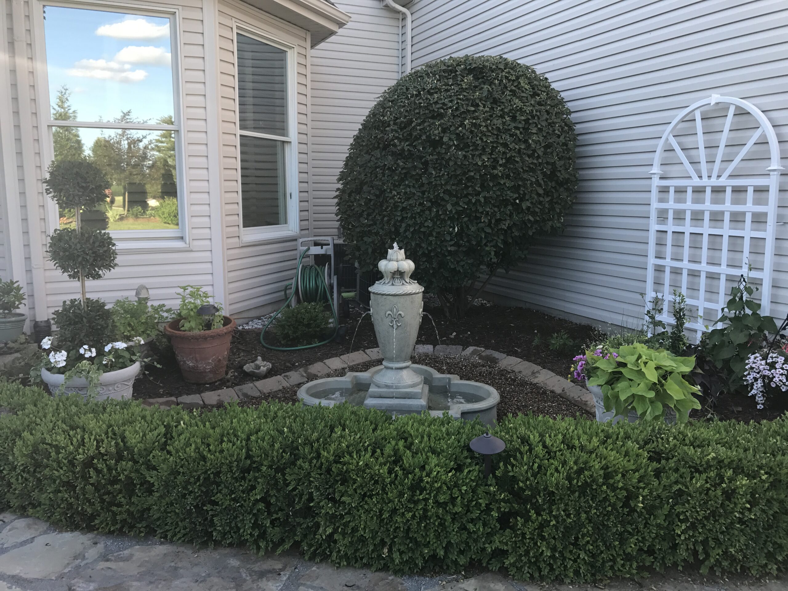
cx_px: 394
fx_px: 637
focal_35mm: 28
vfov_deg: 49.7
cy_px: 296
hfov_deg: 63.4
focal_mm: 3.99
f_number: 1.8
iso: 20
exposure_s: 1/273
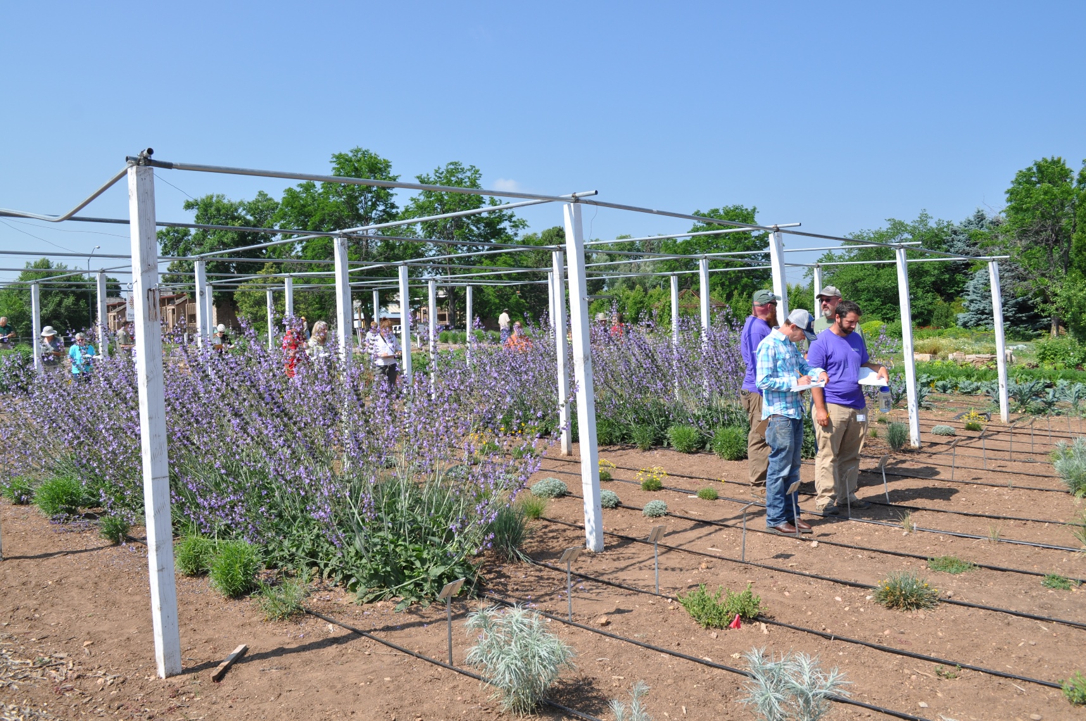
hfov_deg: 62.0
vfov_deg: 43.5
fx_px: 904
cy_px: 360
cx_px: 543
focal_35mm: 30
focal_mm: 20
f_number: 9
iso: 200
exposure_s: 1/320
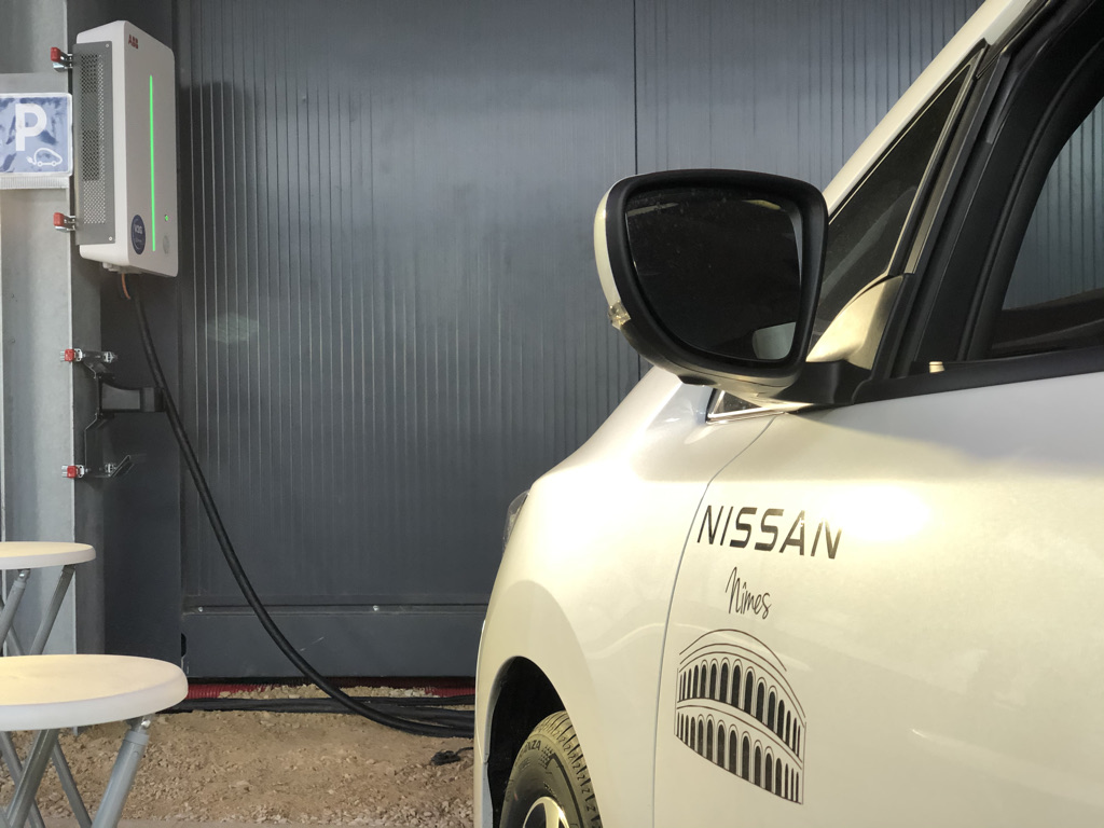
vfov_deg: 28.0
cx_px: 552
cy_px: 414
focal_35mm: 52
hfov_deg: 36.8
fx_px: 1658
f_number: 2.4
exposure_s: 1/58
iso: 80
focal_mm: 6
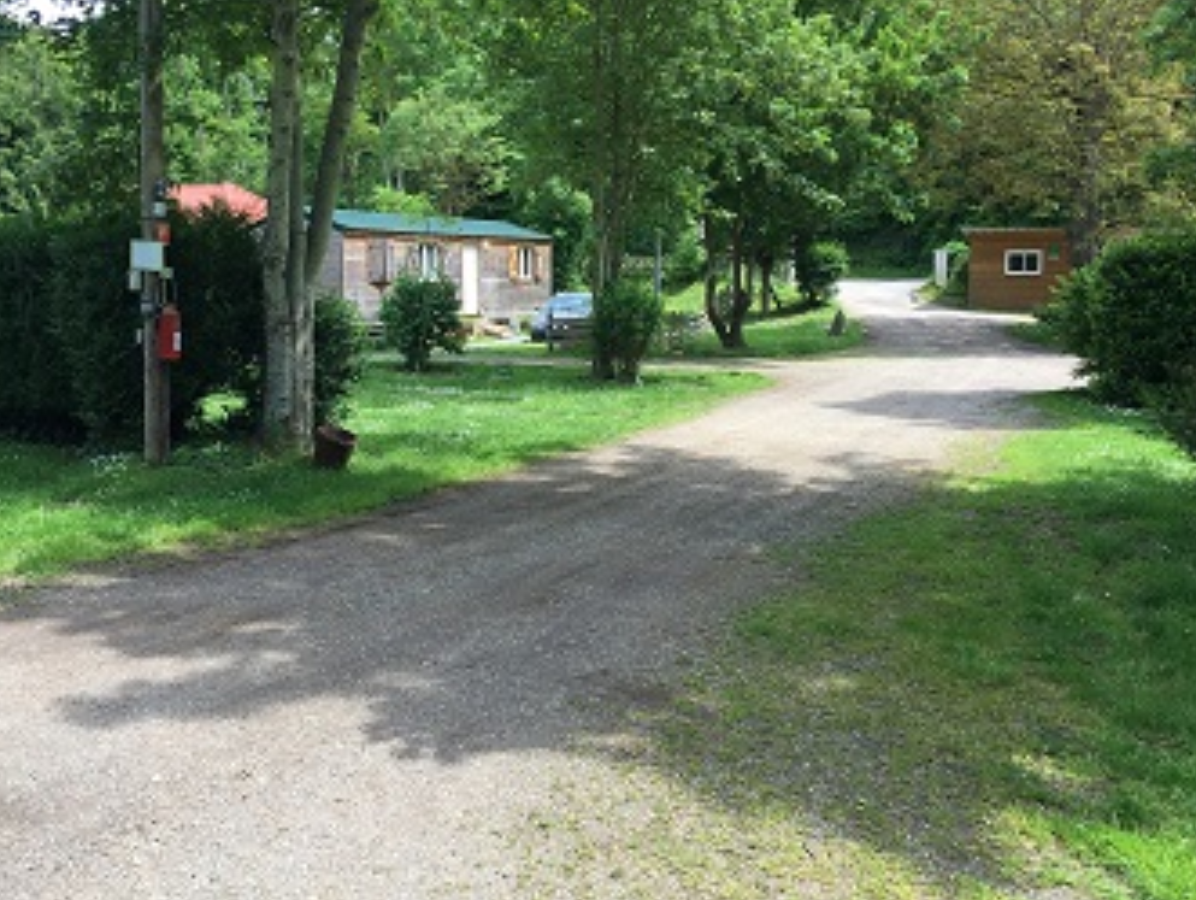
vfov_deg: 40.6
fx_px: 1211
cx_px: 531
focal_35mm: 35
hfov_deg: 52.5
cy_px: 365
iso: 25
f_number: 2.2
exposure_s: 1/368
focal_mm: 4.15
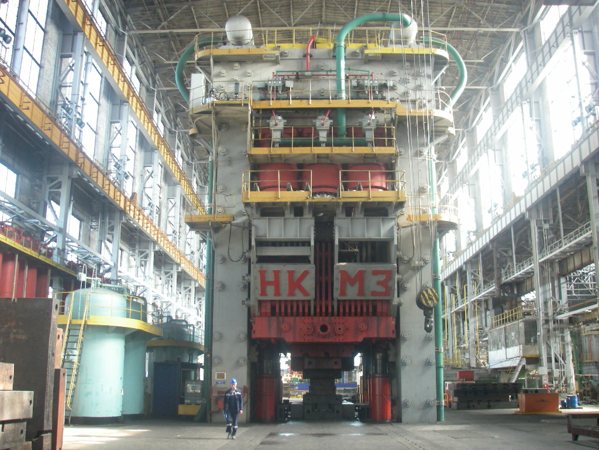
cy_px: 225
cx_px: 300
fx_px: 658
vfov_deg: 37.7
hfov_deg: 49.0
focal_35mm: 38
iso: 200
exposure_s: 1/20
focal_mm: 6.3
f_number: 3.3
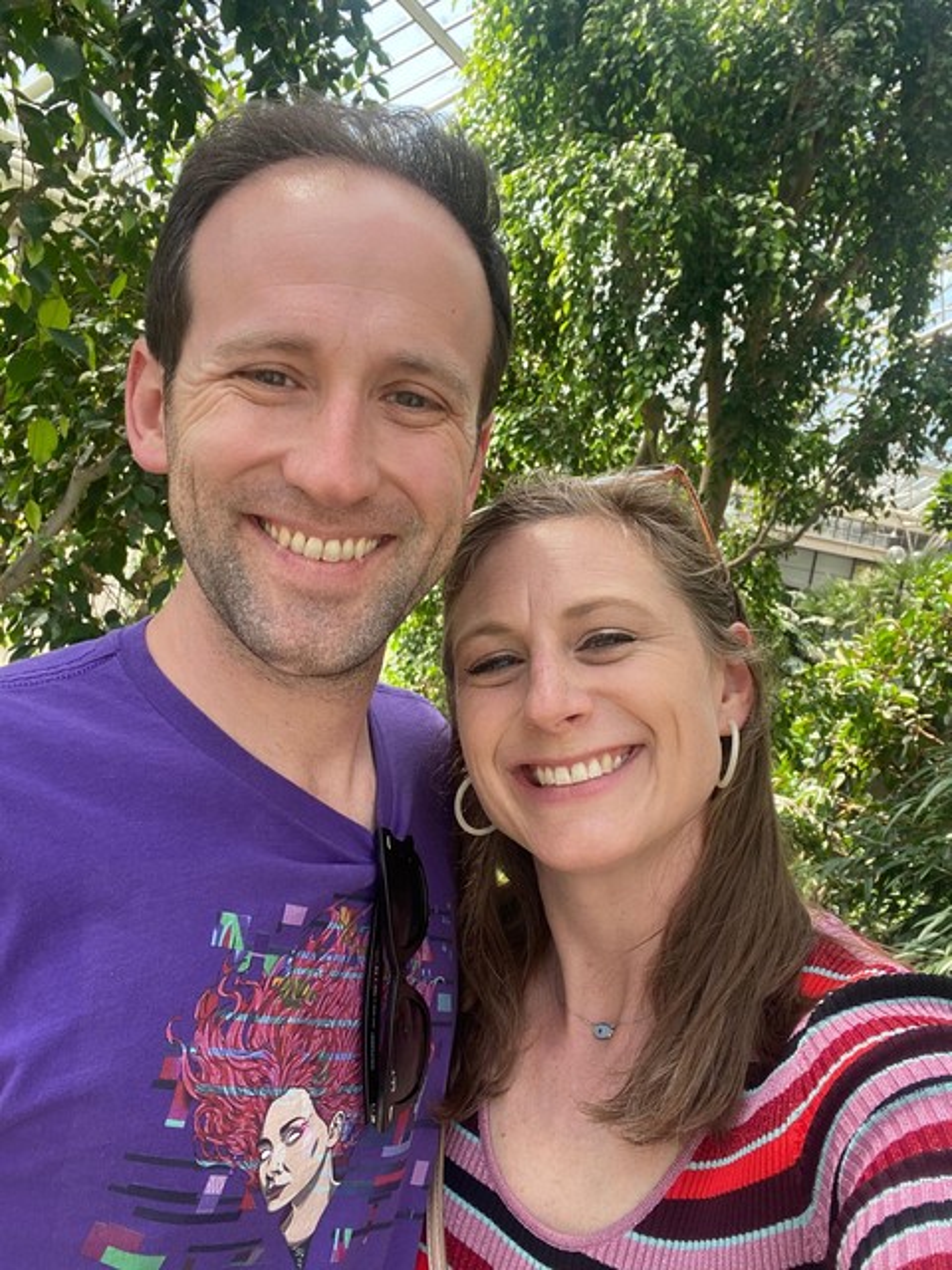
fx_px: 1100
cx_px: 476
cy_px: 635
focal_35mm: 30
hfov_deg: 46.8
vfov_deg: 60.0
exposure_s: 1/122
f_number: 2.2
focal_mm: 2.71
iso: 40
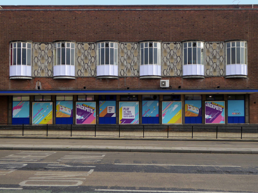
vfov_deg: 41.8
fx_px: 253
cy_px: 96
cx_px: 129
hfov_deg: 54.0
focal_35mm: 34
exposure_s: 1/160
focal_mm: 5.8
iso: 80
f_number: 3.6
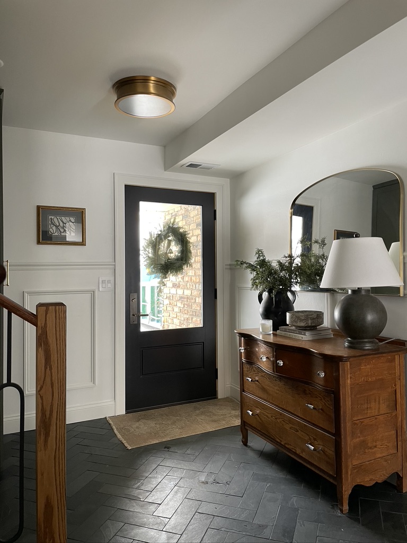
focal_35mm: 26
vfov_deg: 67.3
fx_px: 408
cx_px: 204
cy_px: 272
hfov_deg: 53.1
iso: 160
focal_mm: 4.2
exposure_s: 1/60
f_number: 1.6
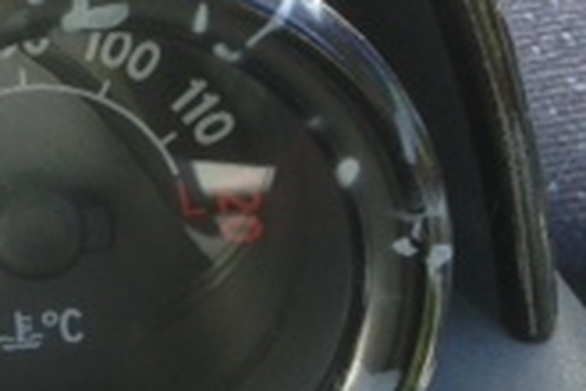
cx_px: -501
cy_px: 71
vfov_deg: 10.3
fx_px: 2165
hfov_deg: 13.6
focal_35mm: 133
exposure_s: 1/40
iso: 50
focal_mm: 4.12
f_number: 2.4
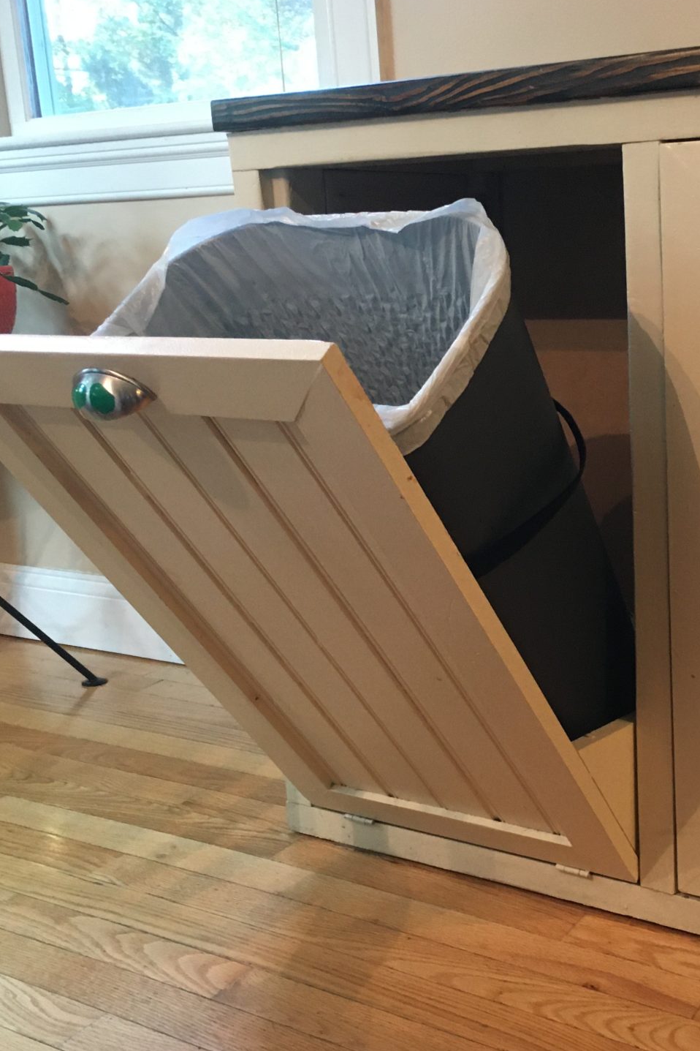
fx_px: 1254
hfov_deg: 30.5
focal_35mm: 43
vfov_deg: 45.4
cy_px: 516
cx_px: 549
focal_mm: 4.15
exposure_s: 1/30
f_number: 2.2
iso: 160
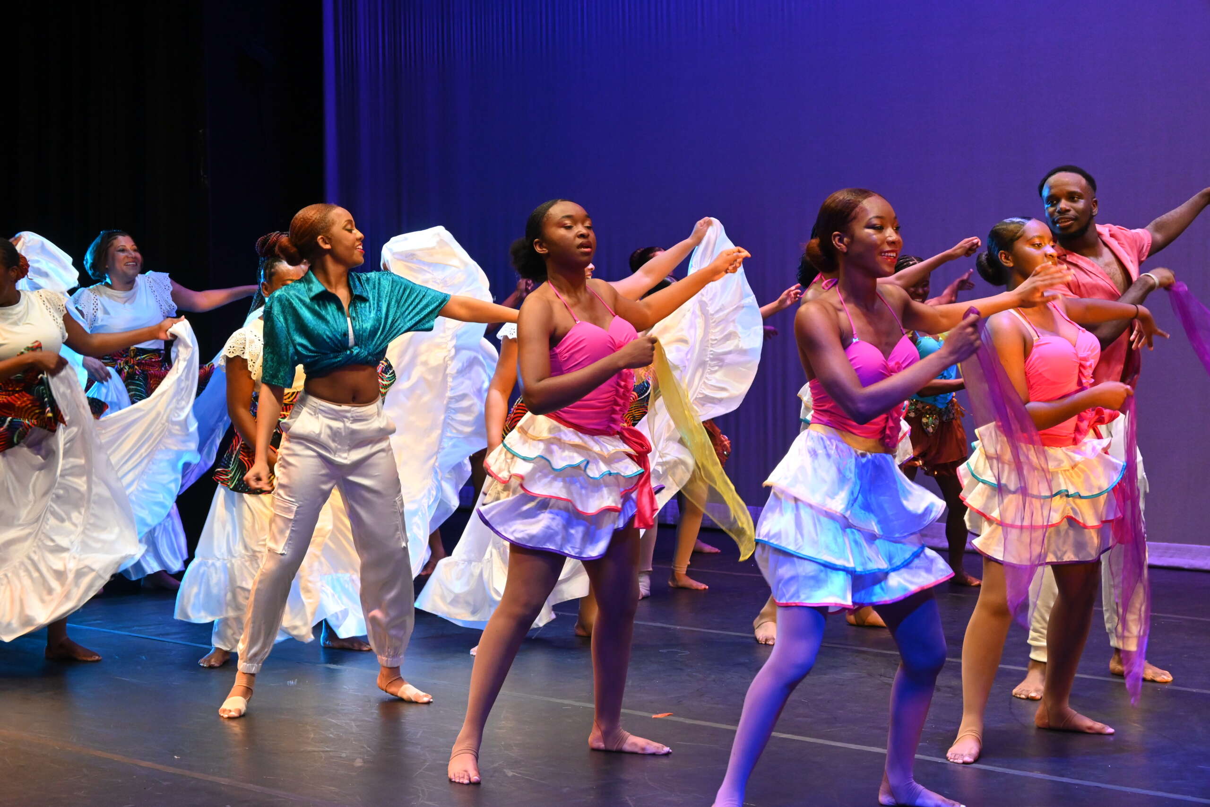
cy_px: 404
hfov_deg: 27.0
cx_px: 605
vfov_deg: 18.2
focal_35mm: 75
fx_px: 2521
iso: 2000
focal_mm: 50
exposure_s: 1/160
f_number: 6.3
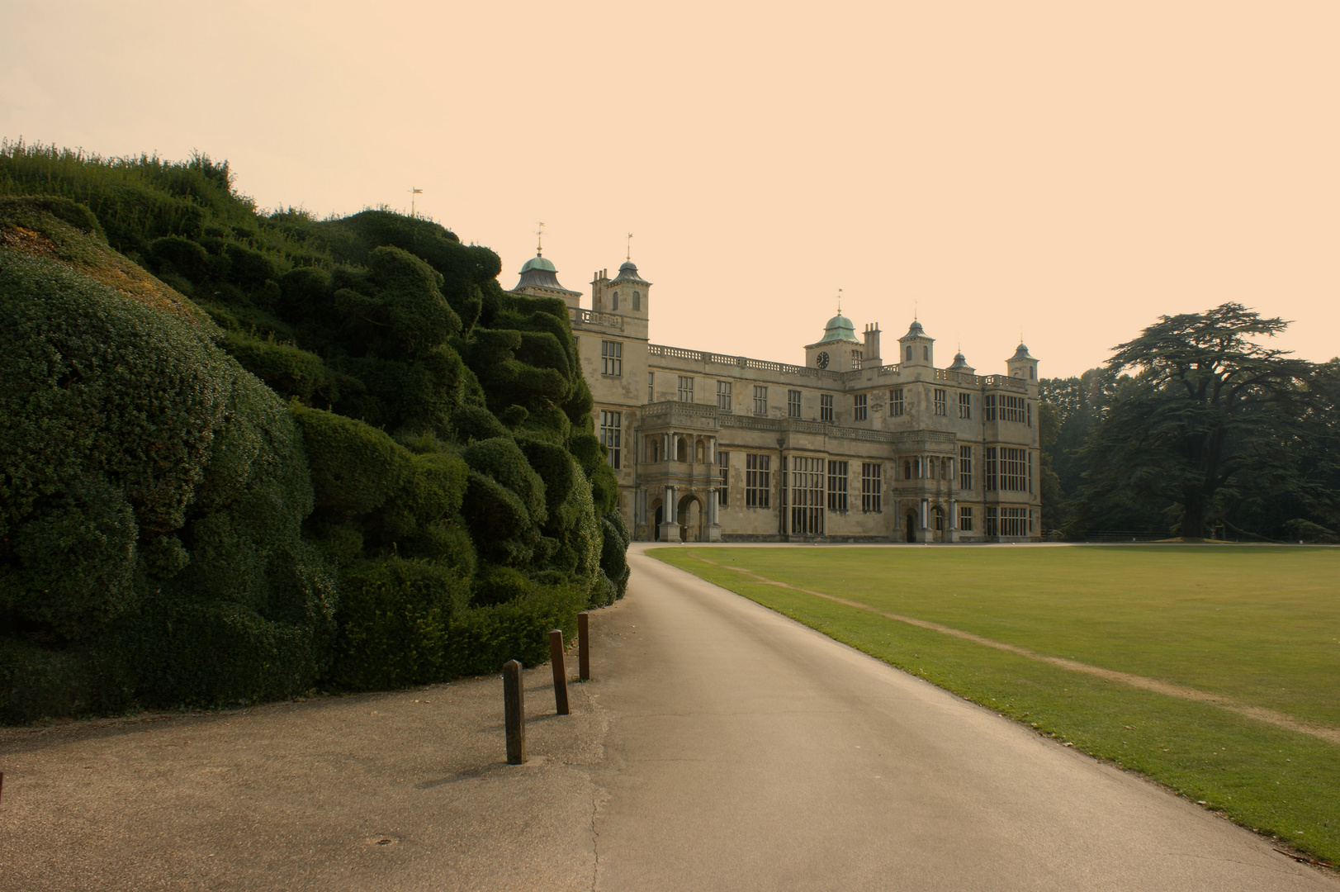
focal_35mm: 27
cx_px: 670
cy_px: 446
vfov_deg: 47.9
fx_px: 1004
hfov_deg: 67.4
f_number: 10
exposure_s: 1/160
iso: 100
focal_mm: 18
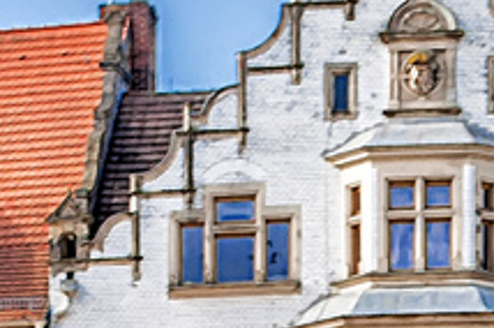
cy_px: 705
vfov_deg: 6.4
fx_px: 2809
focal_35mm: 205
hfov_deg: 8.8
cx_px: -814
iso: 100
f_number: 8
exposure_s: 1/250
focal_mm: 18
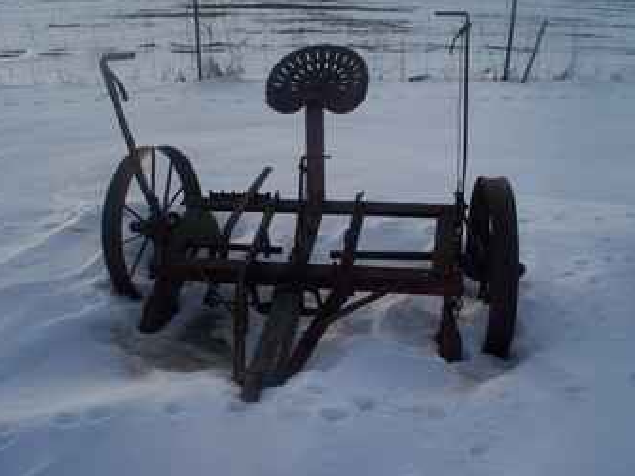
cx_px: 315
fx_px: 678
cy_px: 237
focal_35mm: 37
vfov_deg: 38.6
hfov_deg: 50.2
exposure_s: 1/250
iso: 64
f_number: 5
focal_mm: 7.54
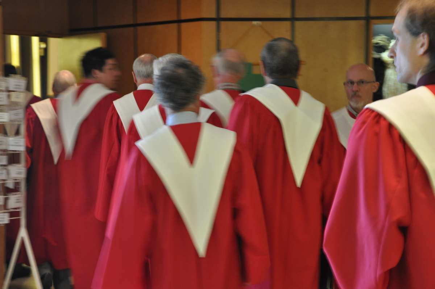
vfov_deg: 17.4
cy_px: 144
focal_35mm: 78
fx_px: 941
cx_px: 218
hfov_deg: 26.0
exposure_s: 1/8
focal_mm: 52
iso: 800
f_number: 5
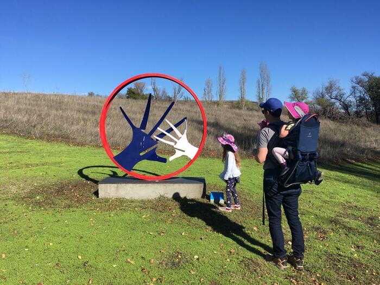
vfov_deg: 48.2
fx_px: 318
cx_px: 190
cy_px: 142
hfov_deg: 61.7
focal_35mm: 29
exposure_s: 1/1637
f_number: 2.2
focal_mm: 4.15
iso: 25
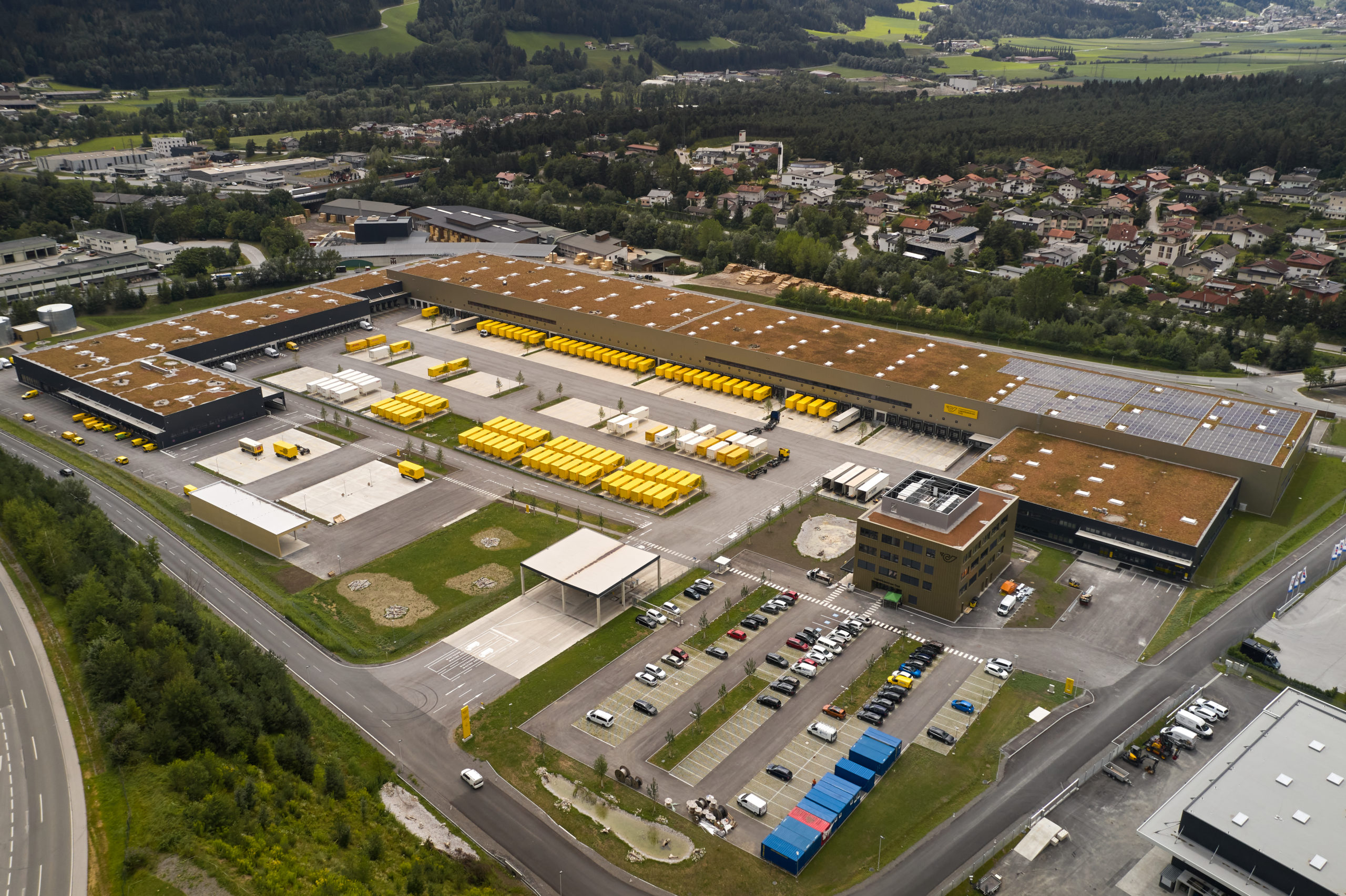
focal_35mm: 28
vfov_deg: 46.4
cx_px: 673
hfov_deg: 65.5
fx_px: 1046
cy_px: 448
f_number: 4.5
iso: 100
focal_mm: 10.26
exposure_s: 1/60
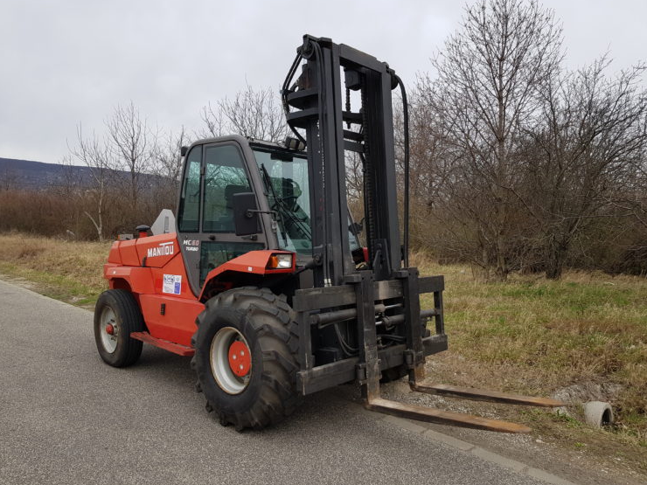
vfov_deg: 51.4
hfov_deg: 65.3
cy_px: 246
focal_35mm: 27
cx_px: 319
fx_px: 505
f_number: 1.7
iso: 40
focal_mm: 4.2
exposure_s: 1/696
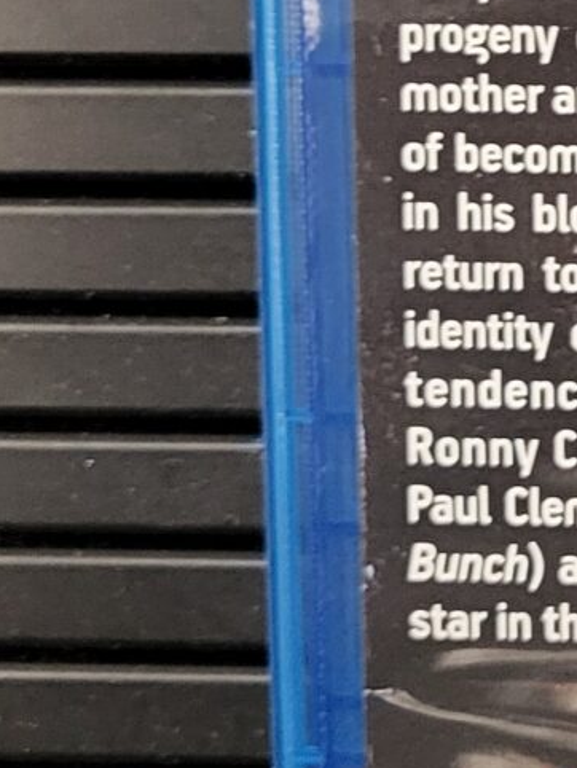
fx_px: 3064
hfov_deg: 9.7
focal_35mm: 138
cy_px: -153
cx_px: 1294
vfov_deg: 13.9
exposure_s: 1/40
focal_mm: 5.4
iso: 500
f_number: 1.8
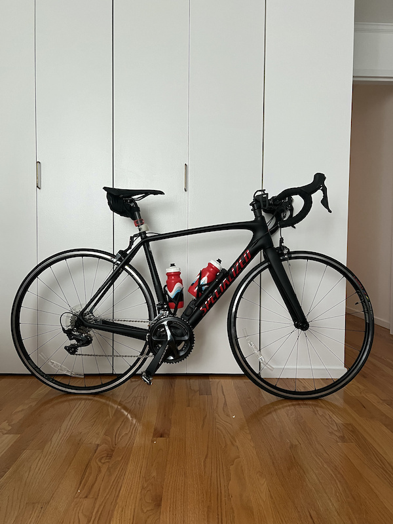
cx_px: 196
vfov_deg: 67.3
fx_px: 394
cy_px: 262
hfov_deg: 53.1
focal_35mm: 26
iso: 250
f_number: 1.5
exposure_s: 1/60
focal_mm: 5.7
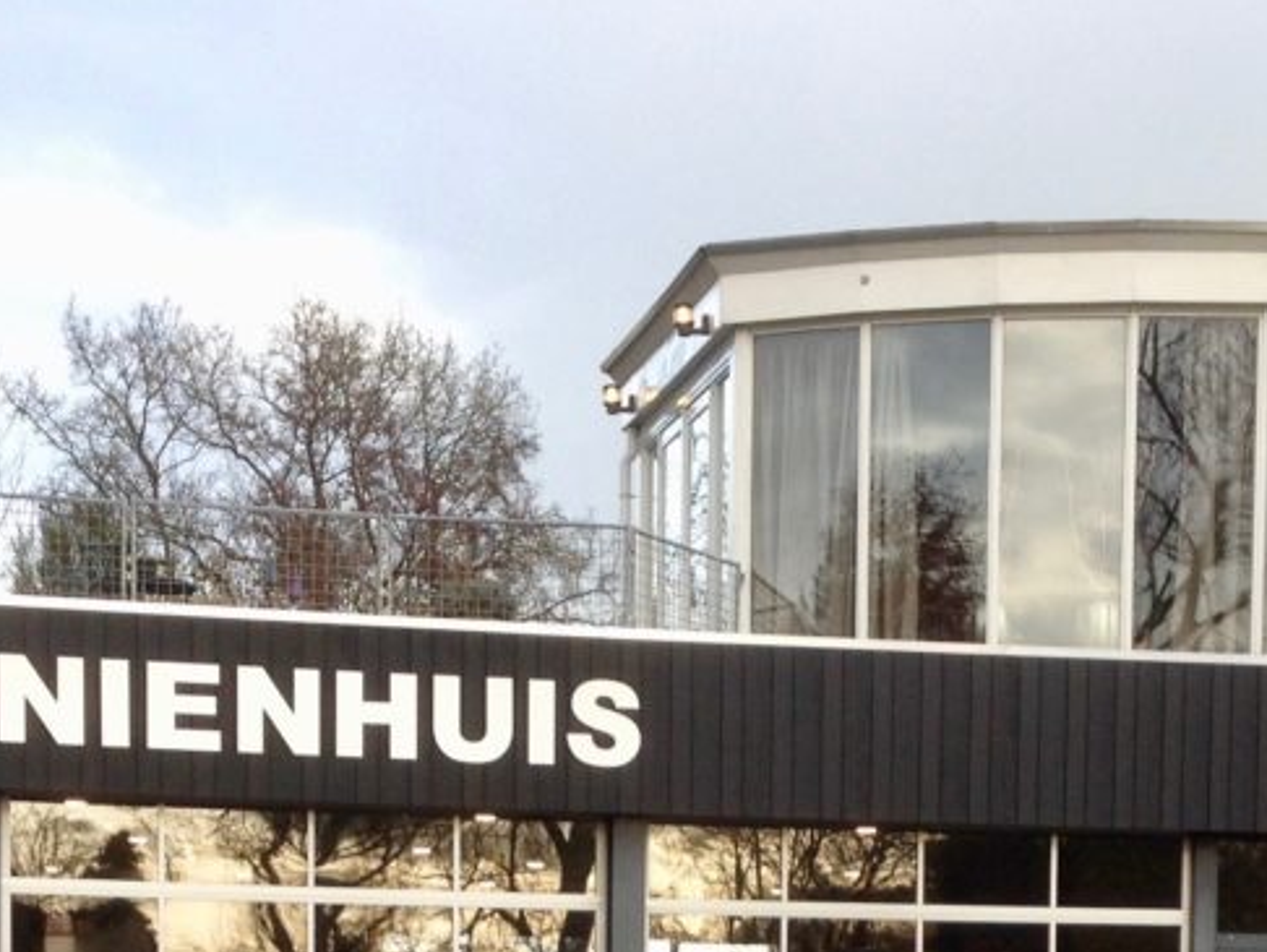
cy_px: 1176
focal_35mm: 95
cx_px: 746
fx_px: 3479
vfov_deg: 15.0
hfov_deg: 20.6
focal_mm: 4.28
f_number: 2.4
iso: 50
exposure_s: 1/241
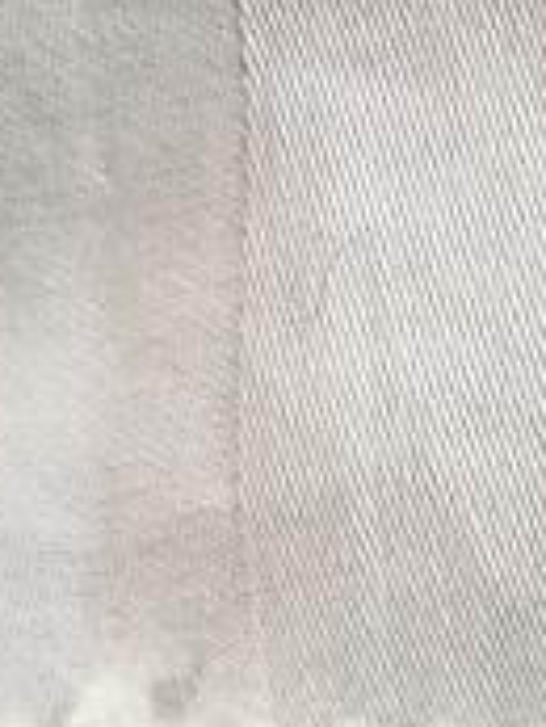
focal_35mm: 107
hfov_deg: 13.1
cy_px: 1072
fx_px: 2248
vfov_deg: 16.8
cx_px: 811
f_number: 2.2
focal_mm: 4.15
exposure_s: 1/33
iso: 50
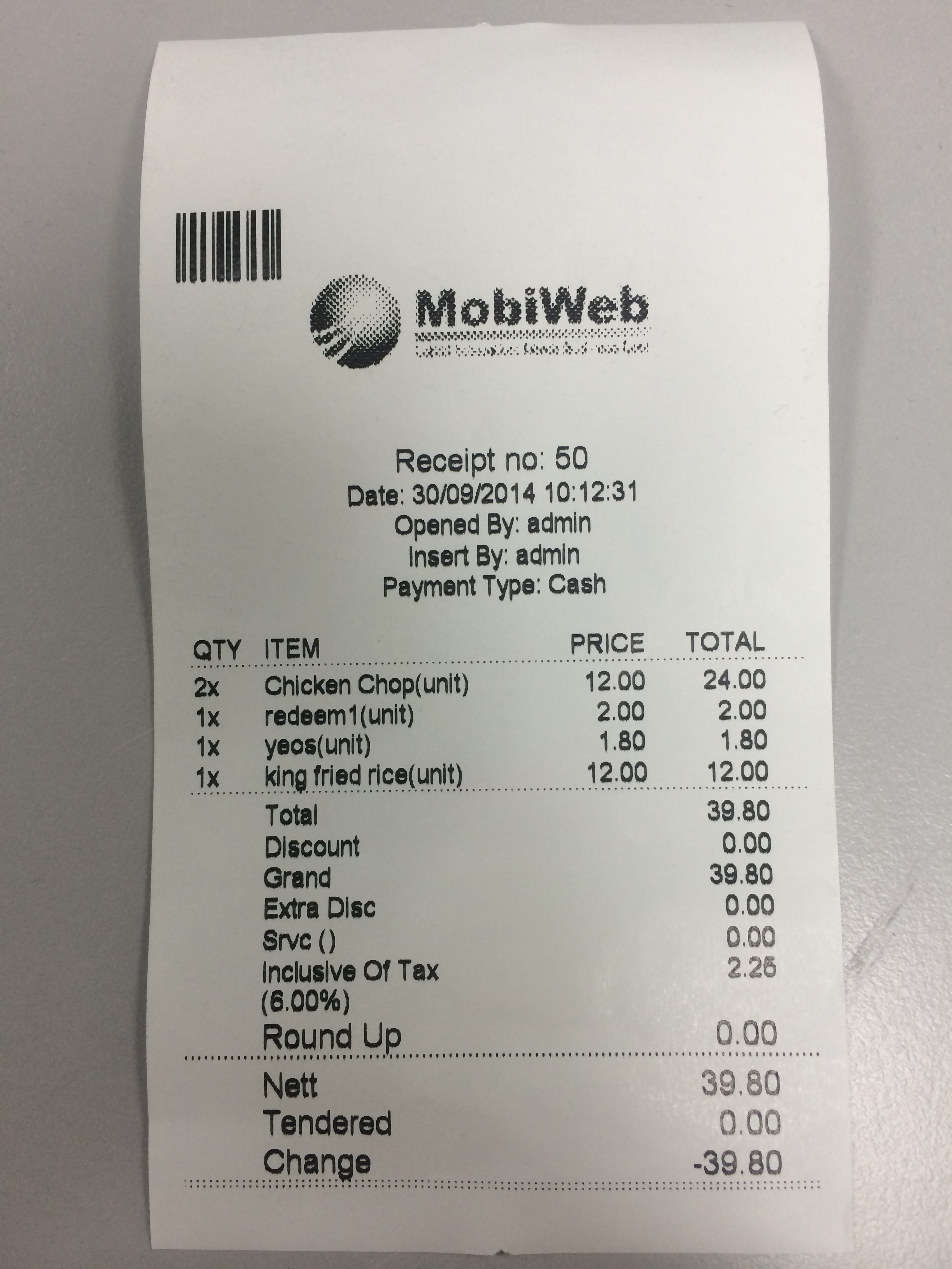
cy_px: 634
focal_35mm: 30
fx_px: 1100
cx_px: 476
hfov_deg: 46.8
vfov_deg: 60.0
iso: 40
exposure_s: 1/33
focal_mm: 4.12
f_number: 2.2
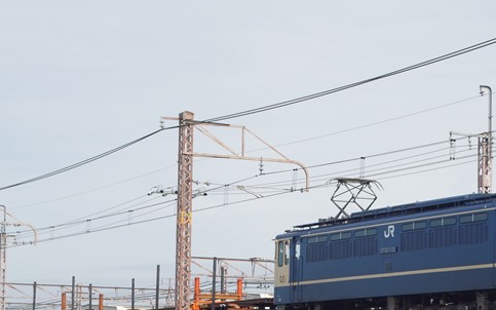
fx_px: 1798
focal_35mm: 133
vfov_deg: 9.8
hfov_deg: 15.7
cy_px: 261
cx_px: 346
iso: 400
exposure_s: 1/640
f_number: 8
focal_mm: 53
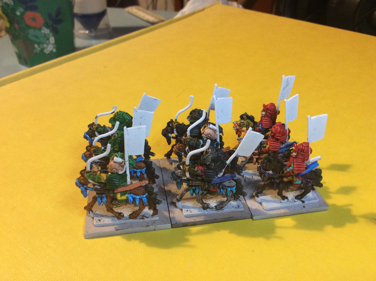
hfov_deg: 56.9
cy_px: 140
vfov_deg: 44.1
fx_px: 347
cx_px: 188
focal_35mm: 32
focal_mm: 3.3
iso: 125
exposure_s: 1/25
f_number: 2.4
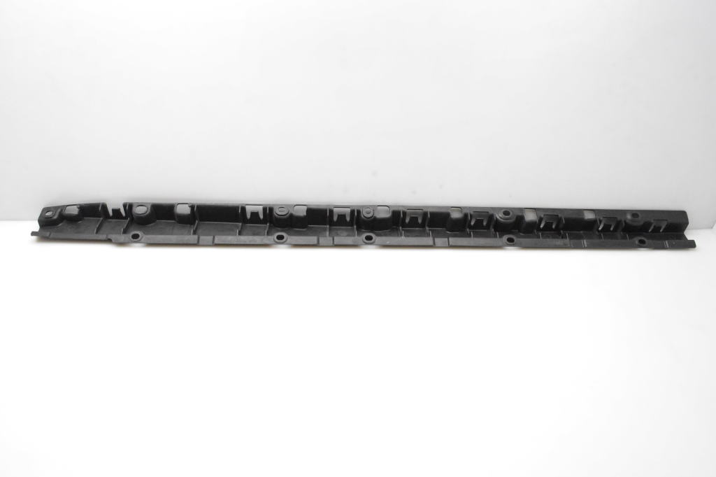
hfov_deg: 61.9
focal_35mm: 30
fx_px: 596
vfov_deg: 43.6
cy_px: 238
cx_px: 358
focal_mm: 20
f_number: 9
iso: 6400
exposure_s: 1/320
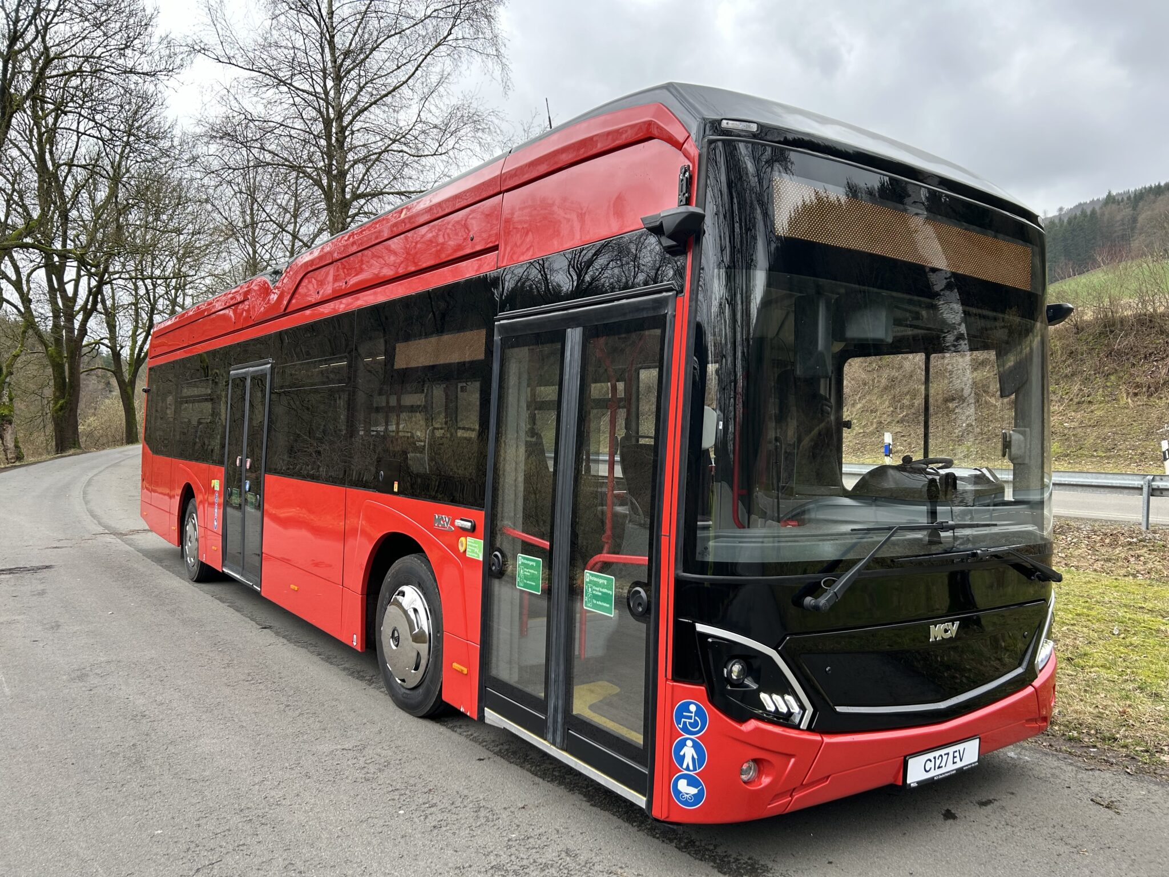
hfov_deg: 67.3
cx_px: 584
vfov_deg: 53.1
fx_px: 878
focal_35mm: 26
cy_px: 438
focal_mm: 5.7
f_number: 1.5
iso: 50
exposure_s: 1/256
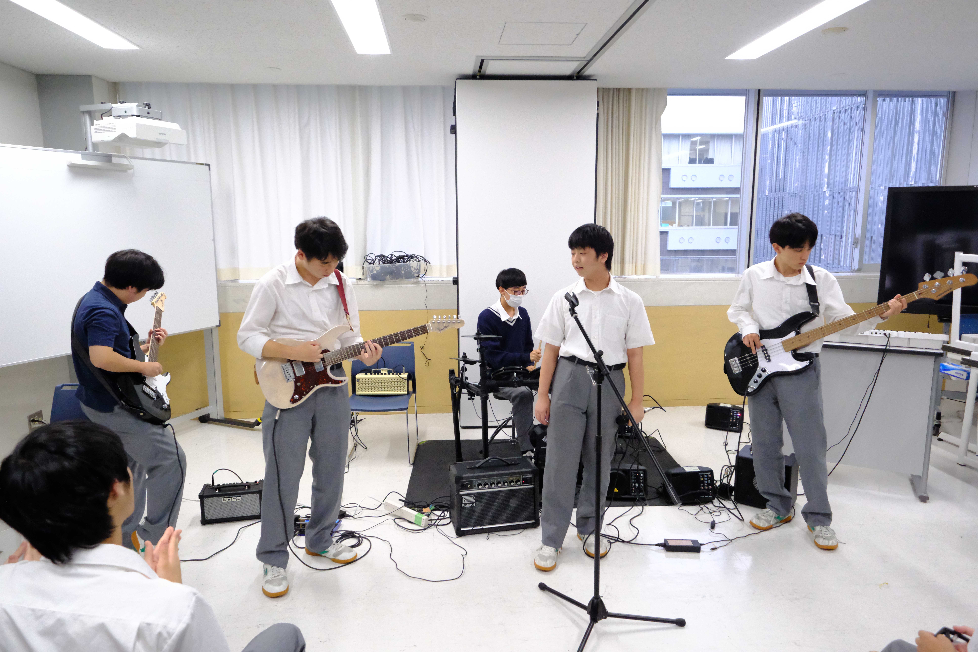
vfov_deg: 55.1
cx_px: 489
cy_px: 326
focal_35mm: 23
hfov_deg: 76.1
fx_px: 625
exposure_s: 1/640
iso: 8000
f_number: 4
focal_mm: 15.1
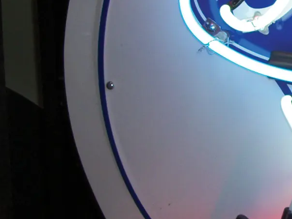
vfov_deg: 14.4
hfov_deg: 18.4
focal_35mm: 102
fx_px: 861
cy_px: 42
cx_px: 341
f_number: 2.9
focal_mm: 5.7
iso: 80
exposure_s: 1/125
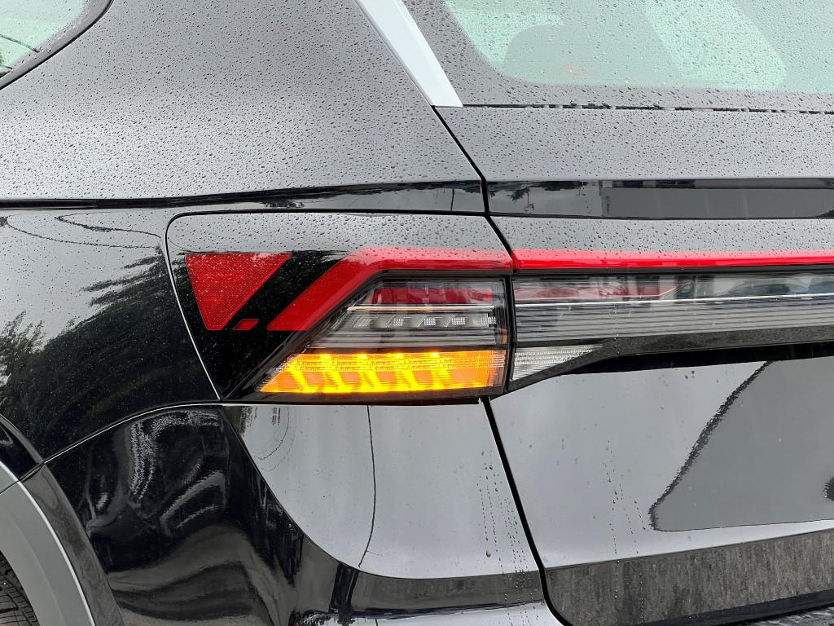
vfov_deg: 19.1
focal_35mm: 77
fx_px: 1855
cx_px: 417
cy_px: 313
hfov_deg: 25.3
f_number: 2.8
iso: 64
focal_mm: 9
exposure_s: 1/99
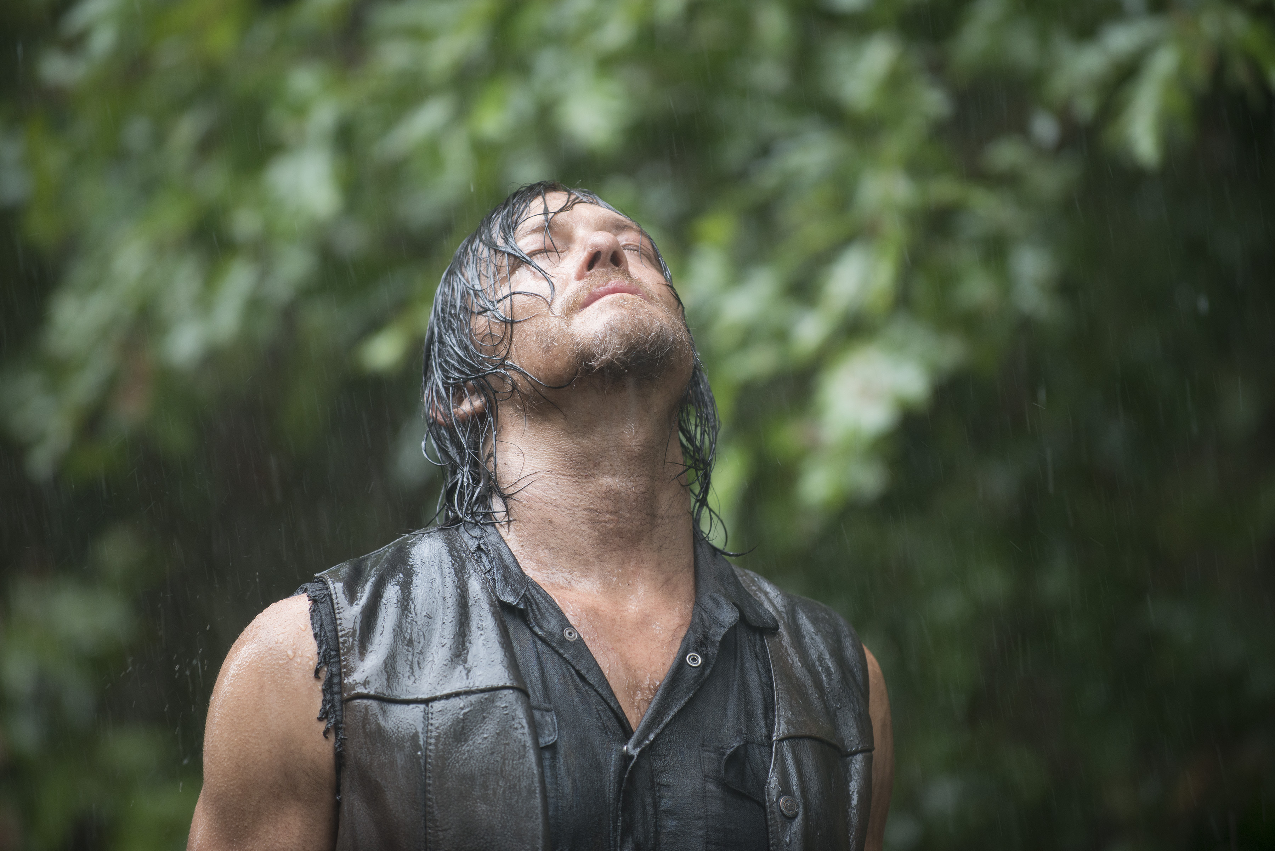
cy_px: 426
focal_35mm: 200
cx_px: 638
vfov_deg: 6.9
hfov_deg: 10.3
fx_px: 7086
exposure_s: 1/250
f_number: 3.2
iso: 500
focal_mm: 200
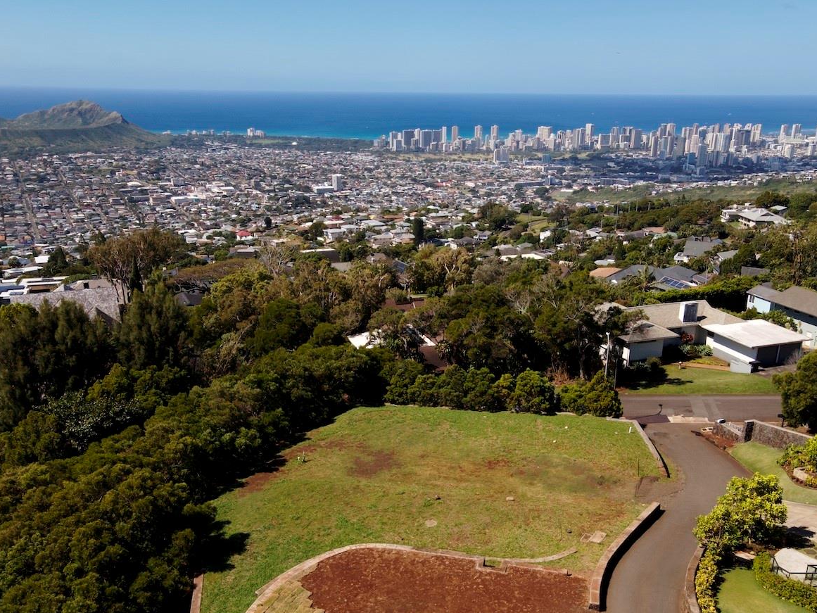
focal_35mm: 31
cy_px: 373
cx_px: 436
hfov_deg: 58.3
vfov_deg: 45.2
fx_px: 732
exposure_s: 1/725
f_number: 2.8
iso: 100
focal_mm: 4.5
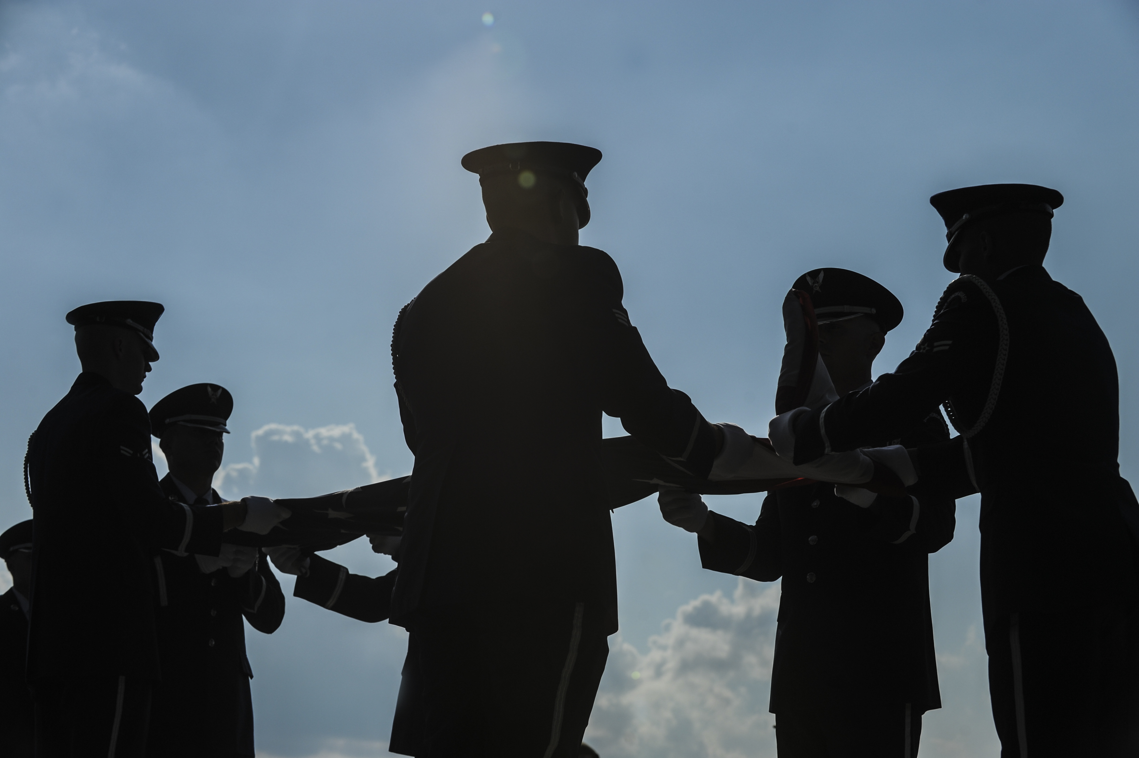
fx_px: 2213
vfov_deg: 19.4
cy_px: 379
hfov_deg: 28.9
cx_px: 570
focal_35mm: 70
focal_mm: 70
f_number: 7.1
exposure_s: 1/8000
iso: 200
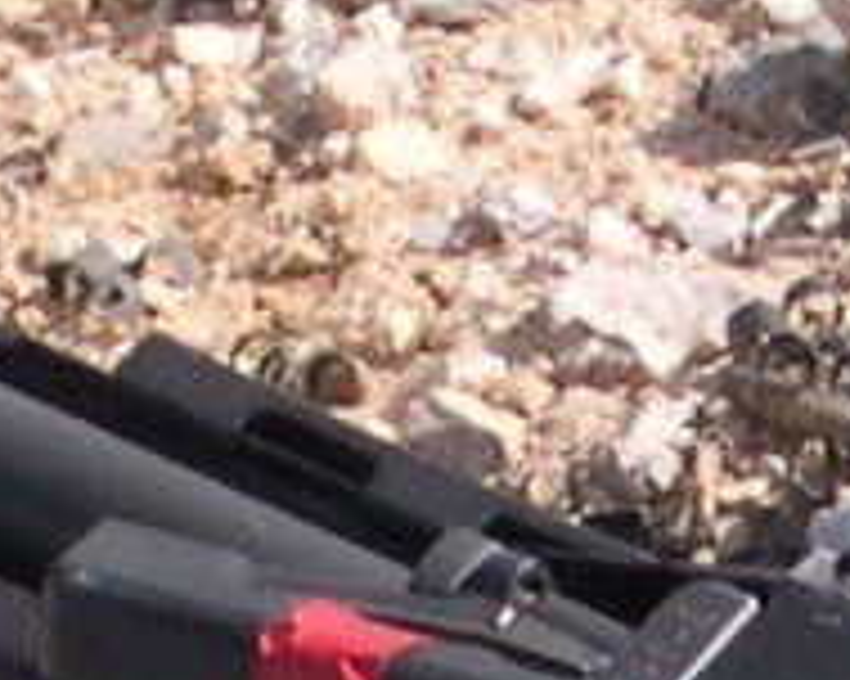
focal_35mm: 677
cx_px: 985
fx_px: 17022
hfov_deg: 2.9
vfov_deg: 2.3
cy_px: 1716
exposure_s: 1/88.5
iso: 100
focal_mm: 17.4
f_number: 11.2
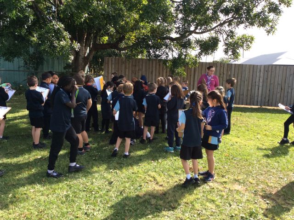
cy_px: 110
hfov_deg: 56.9
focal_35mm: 32
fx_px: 271
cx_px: 147
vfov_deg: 44.1
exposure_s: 1/454
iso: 32
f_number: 2.4
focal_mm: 3.3
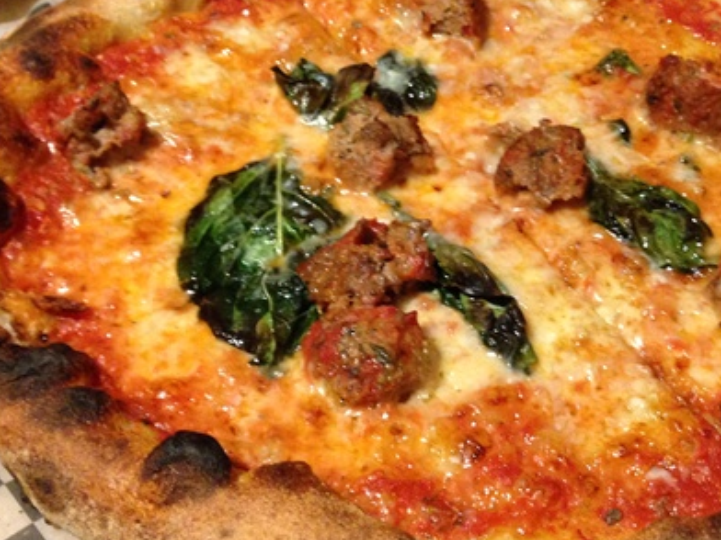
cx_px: 459
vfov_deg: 26.6
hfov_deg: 34.7
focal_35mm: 55
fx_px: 1146
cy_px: 276
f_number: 2.4
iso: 320
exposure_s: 1/20
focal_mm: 4.12
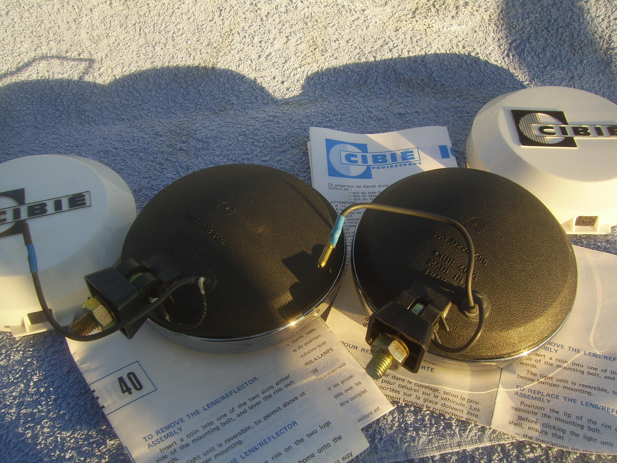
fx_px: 677
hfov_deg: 49.0
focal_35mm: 38
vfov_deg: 37.7
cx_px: 308
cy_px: 232
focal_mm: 7.8
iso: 50
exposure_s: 1/80
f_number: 6.4
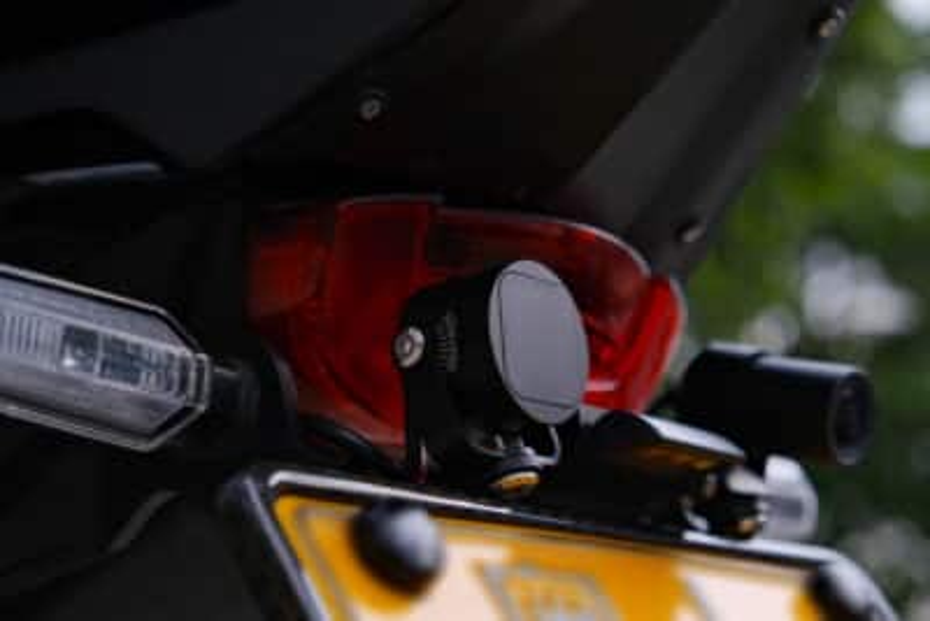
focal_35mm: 69
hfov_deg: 29.2
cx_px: 465
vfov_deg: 19.7
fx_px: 1783
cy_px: 310
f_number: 5
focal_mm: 46.3
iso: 320
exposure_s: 1/320
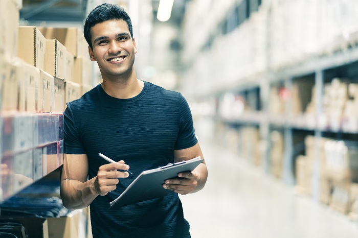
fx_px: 845
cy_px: 119
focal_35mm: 85
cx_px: 179
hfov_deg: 23.9
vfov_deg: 16.1
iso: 640
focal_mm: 85
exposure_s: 1/200
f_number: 1.8
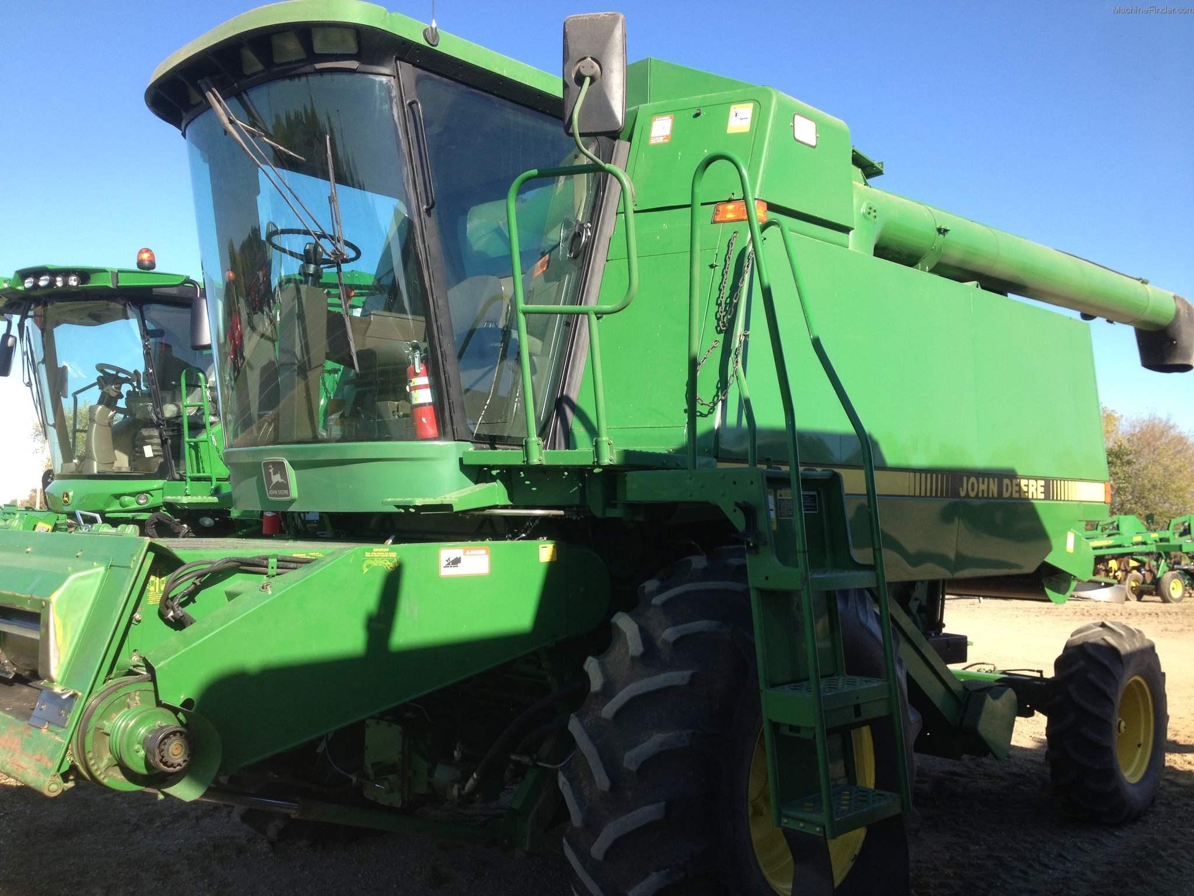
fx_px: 1207
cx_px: 597
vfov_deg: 40.7
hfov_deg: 52.6
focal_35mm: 35
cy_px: 448
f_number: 2.4
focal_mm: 4.28
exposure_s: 1/635
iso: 50
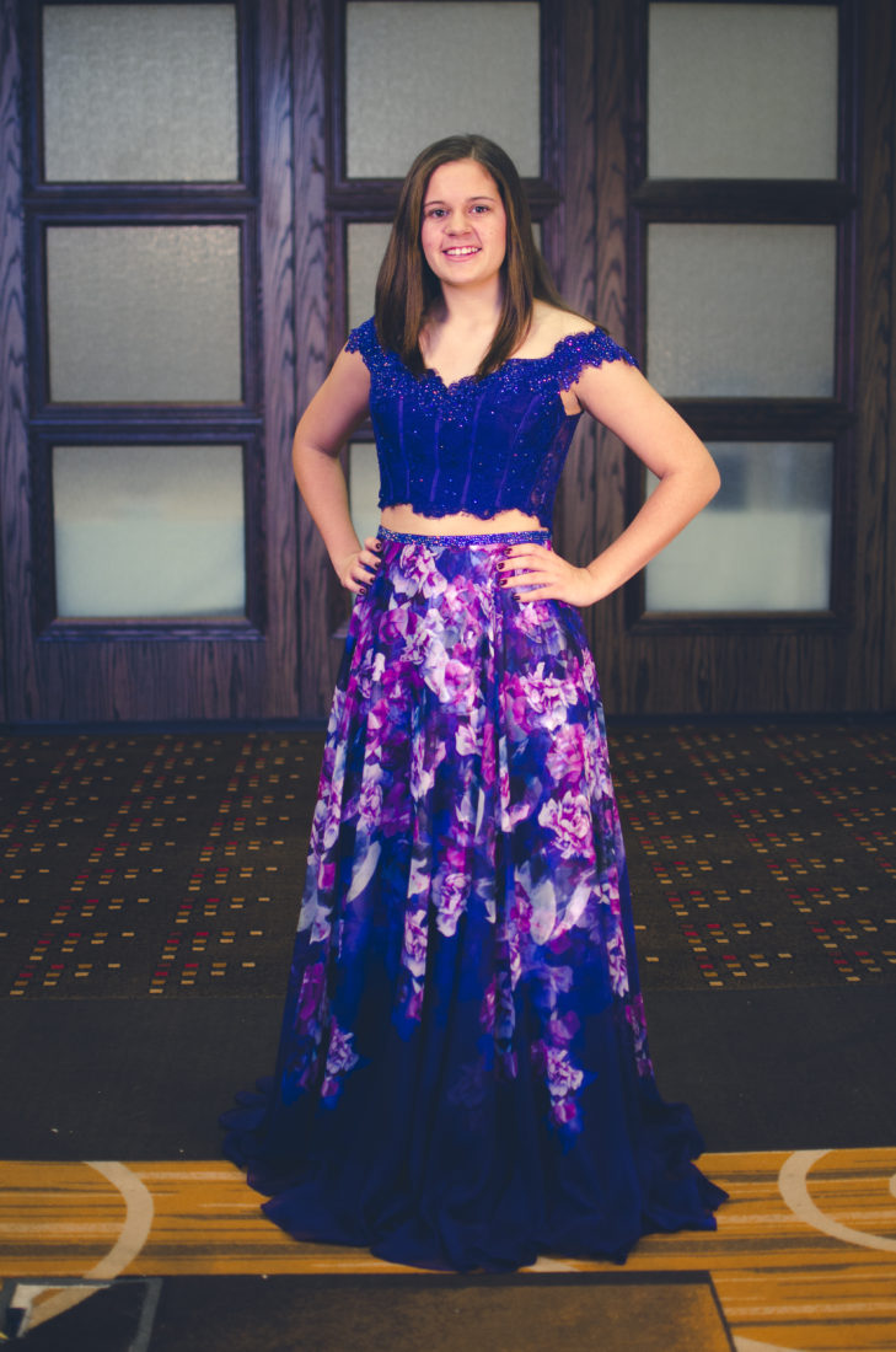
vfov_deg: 37.9
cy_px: 676
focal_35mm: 52
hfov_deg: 25.6
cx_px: 448
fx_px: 1968
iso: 400
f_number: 1.8
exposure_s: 1/80
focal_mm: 35
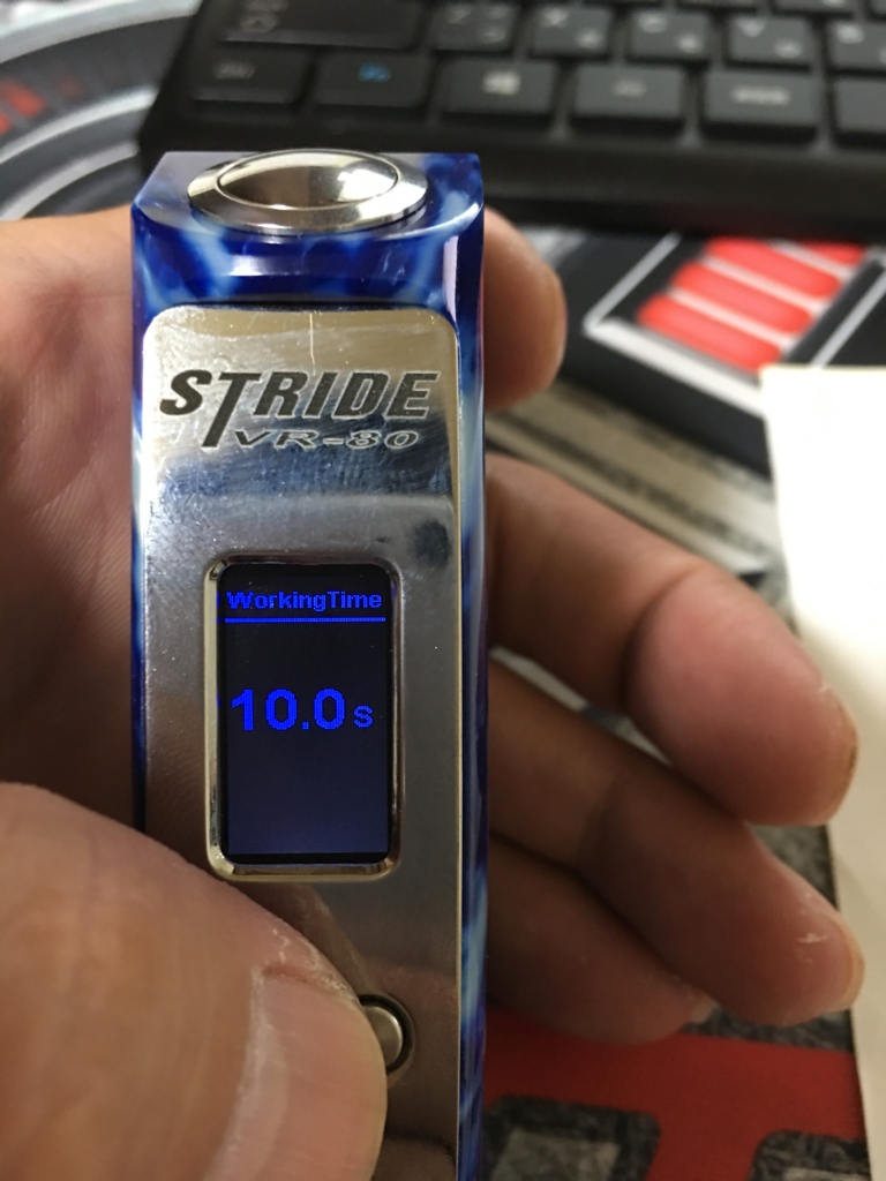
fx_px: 990
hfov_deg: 48.2
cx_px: 443
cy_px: 590
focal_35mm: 29
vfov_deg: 61.7
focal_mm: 4.15
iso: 50
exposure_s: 1/4
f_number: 2.2
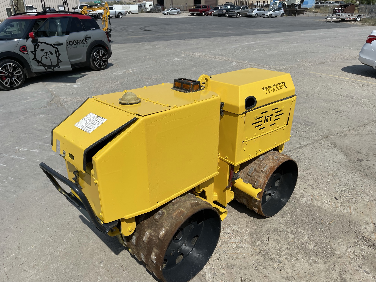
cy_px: 141
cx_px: 188
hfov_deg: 67.3
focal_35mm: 26
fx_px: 282
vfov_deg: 53.1
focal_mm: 5.1
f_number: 1.6
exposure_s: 1/7407
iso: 32
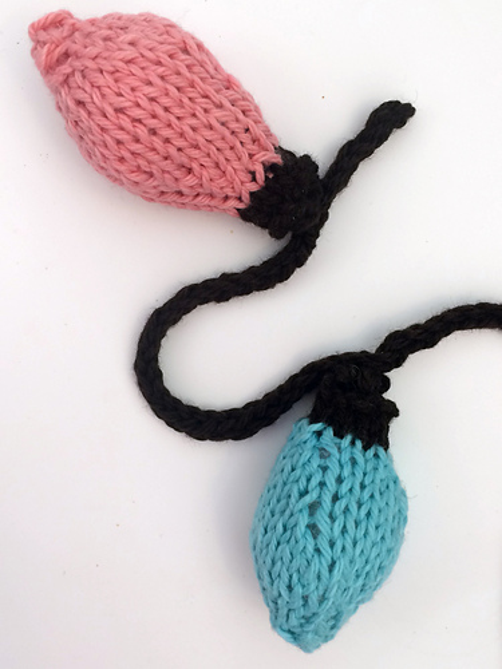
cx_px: 251
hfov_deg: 48.2
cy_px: 334
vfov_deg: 61.7
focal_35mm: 29
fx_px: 561
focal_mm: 4.15
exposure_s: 1/30
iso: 50
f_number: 2.2
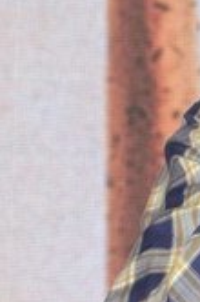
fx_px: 5715
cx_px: 504
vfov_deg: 3.0
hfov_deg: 2.0
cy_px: 360
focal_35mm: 683
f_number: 13
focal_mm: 70
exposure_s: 1/125
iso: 1600
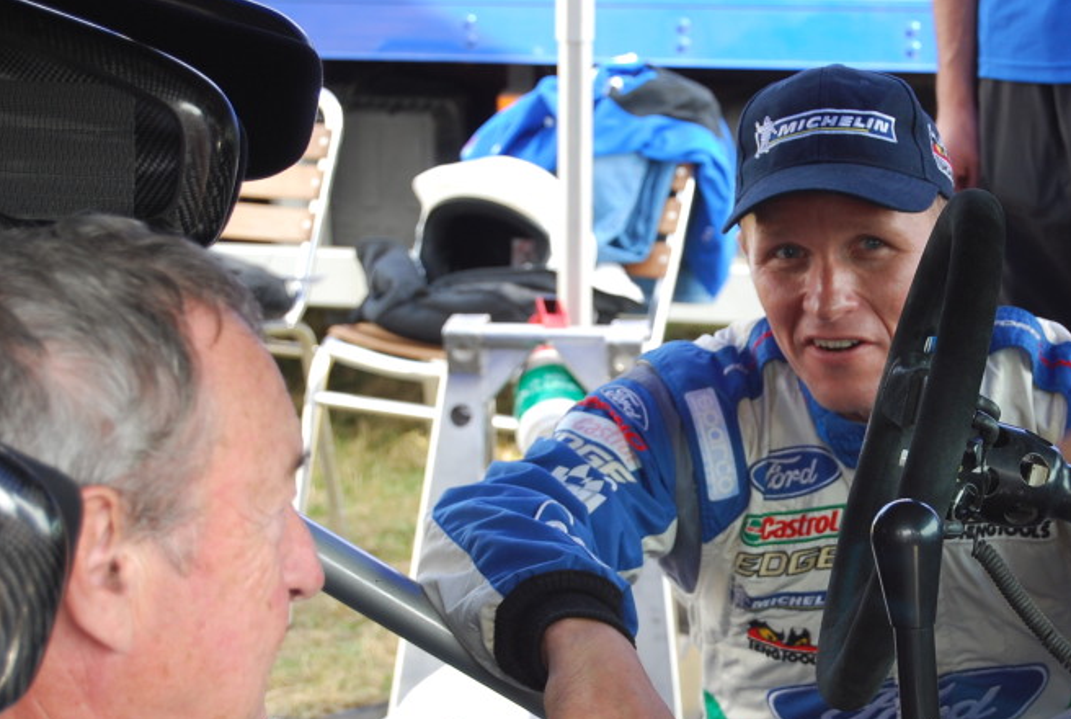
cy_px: 414
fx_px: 3487
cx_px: 728
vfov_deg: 11.8
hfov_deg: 17.4
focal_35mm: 117
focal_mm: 50
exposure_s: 1/50
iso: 200
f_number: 5.6
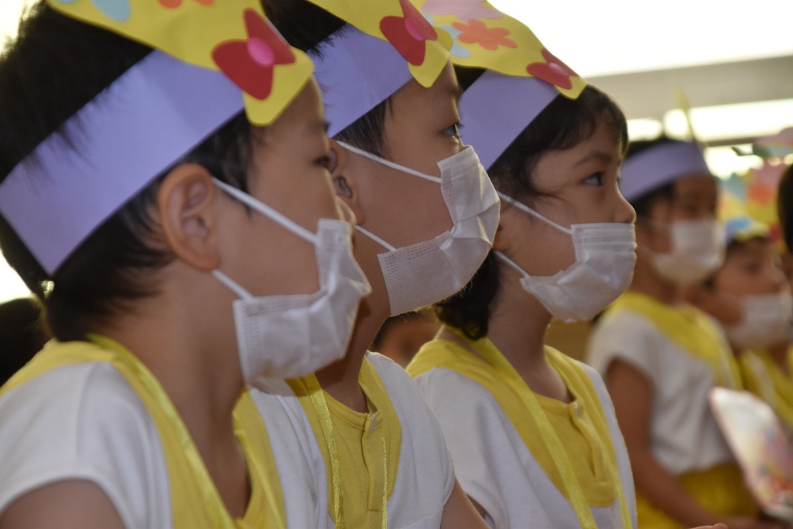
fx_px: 3700
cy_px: 264
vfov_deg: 8.2
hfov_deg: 12.2
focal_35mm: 168
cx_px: 396
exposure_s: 1/125
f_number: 5.6
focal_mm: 112
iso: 900
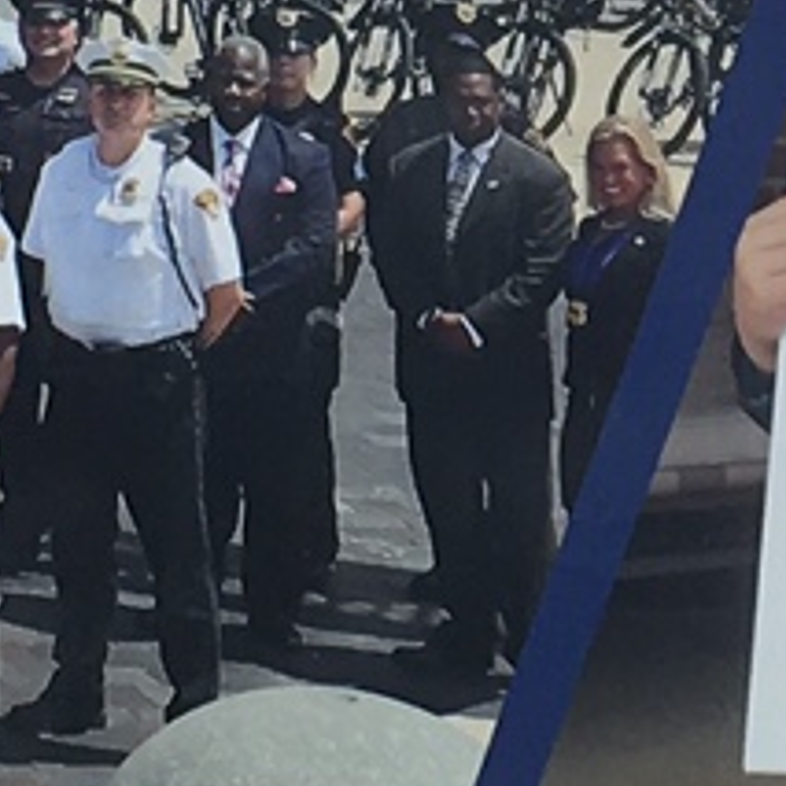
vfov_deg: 7.2
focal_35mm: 243
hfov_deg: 7.2
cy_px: -44
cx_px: 782
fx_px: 6242
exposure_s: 1/315
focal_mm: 4.15
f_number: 2.2
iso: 25
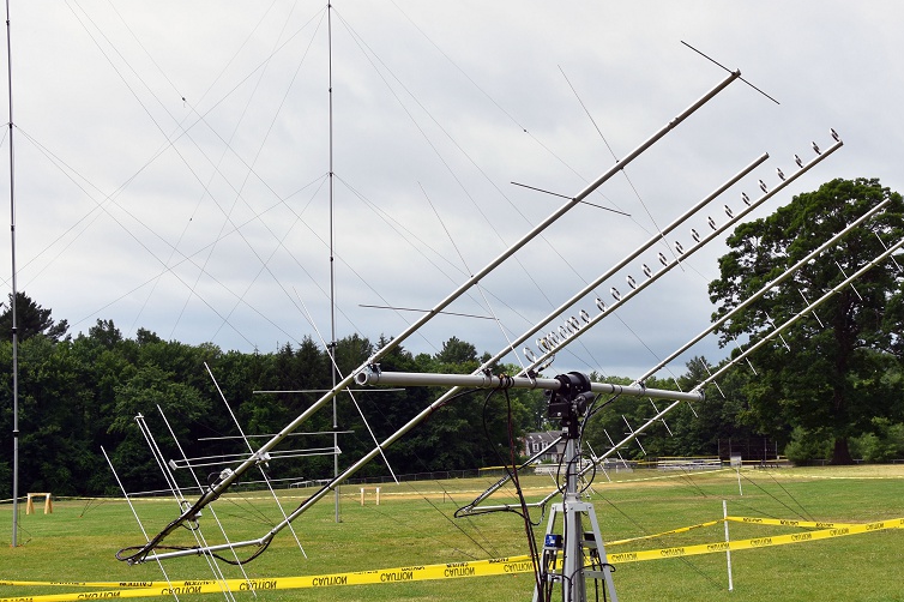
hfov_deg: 37.4
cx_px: 547
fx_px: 1330
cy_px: 402
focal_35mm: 53
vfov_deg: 25.4
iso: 140
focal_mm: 26
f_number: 8
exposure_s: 1/500
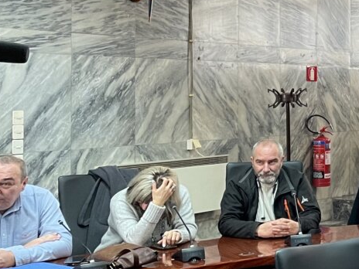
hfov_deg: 19.6
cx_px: 571
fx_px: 871
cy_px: 72
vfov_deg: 17.5
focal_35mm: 84
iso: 125
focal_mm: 4.2
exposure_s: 1/50
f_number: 1.6
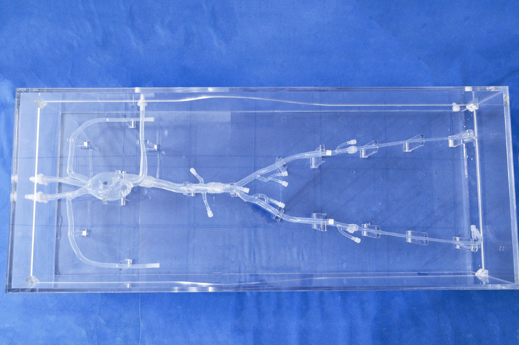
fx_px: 389
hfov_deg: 67.4
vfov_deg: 47.8
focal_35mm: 27
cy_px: 172
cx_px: 260
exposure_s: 1/15
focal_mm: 18
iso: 500
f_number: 6.3
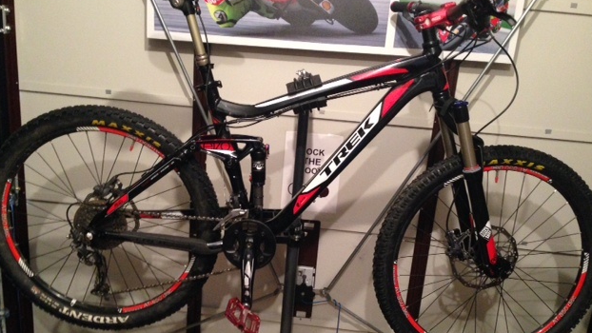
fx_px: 581
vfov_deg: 32.0
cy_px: 184
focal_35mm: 37
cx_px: 294
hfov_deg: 54.0
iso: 400
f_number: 2.4
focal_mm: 4.12
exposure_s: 1/17
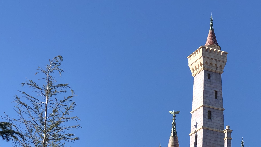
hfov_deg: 17.0
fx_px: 858
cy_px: 188
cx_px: 248
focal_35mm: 124
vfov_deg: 9.6
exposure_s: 1/750
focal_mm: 6
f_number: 2.4
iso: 16
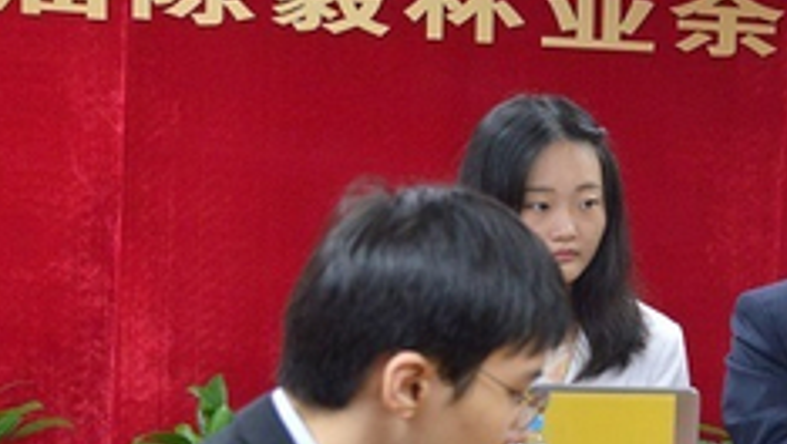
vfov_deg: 9.6
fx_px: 2631
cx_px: 1063
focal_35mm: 126
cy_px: 372
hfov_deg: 16.0
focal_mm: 44
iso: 2500
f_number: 5
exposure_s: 1/100
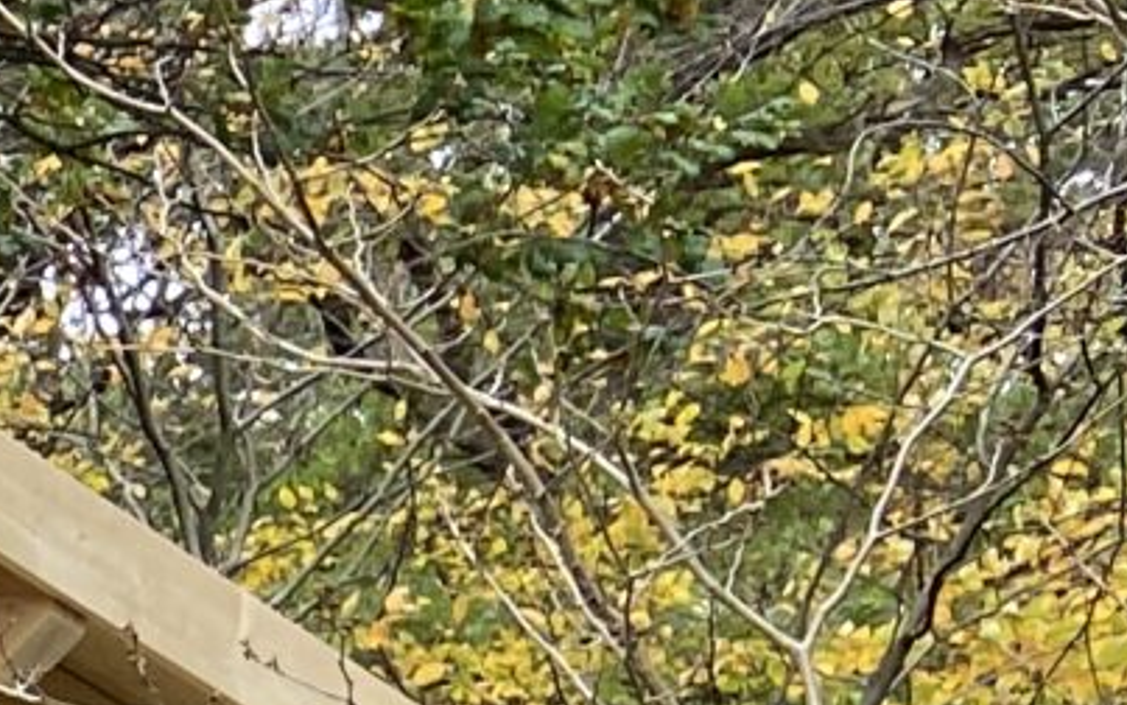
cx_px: -2100
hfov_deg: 9.6
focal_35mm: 175
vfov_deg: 7.0
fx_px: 5376
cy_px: 1760
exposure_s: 1/121
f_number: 1.8
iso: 64
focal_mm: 4.25
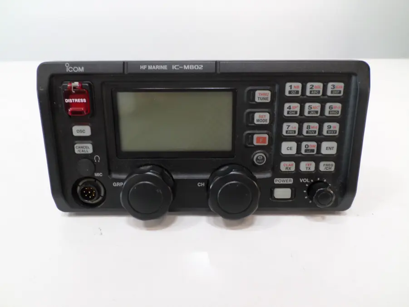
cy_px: 154
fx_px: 295
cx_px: 204
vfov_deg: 54.9
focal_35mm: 25
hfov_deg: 69.4
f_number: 2.5
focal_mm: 4.5
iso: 120
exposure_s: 1/30
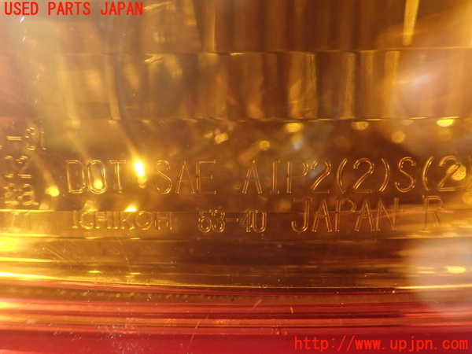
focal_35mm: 30
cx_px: 236
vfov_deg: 46.8
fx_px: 409
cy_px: 177
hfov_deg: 60.0
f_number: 2.3
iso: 640
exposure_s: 1/125
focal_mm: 5.5
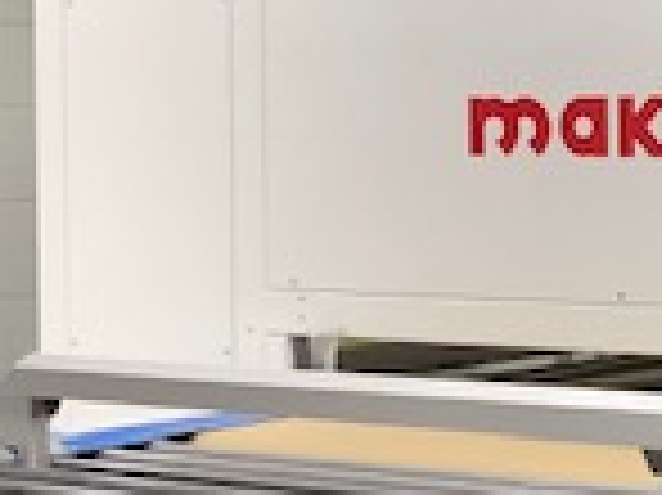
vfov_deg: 12.1
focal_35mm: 122
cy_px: 248
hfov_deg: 15.4
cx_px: 860
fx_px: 2331
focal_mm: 3.99
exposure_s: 1/30
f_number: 1.8
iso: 20
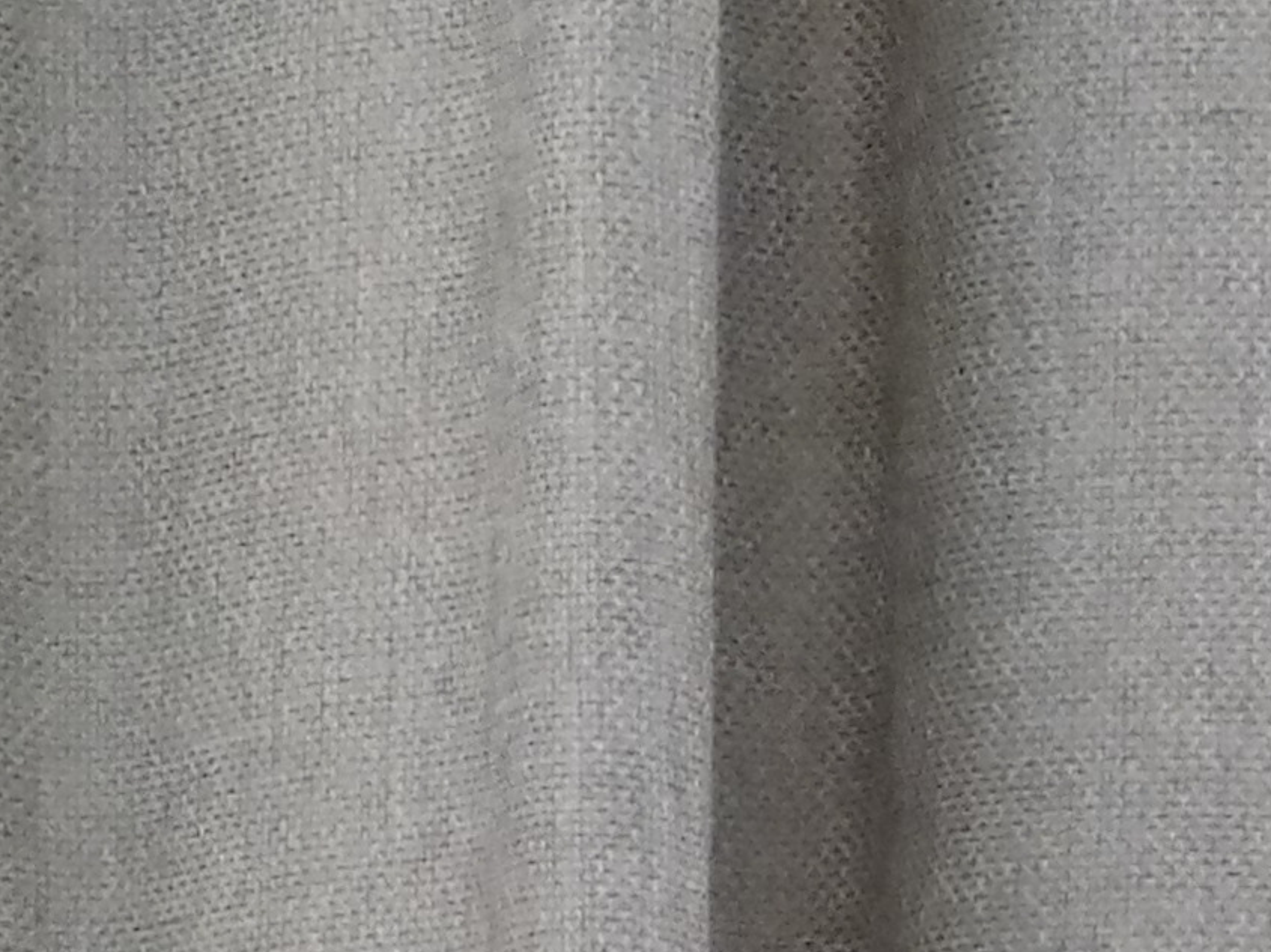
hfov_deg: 4.6
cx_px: 1647
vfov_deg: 3.4
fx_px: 15672
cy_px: 2676
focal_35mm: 427
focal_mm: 12.5
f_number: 4.2
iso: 400
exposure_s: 1/8
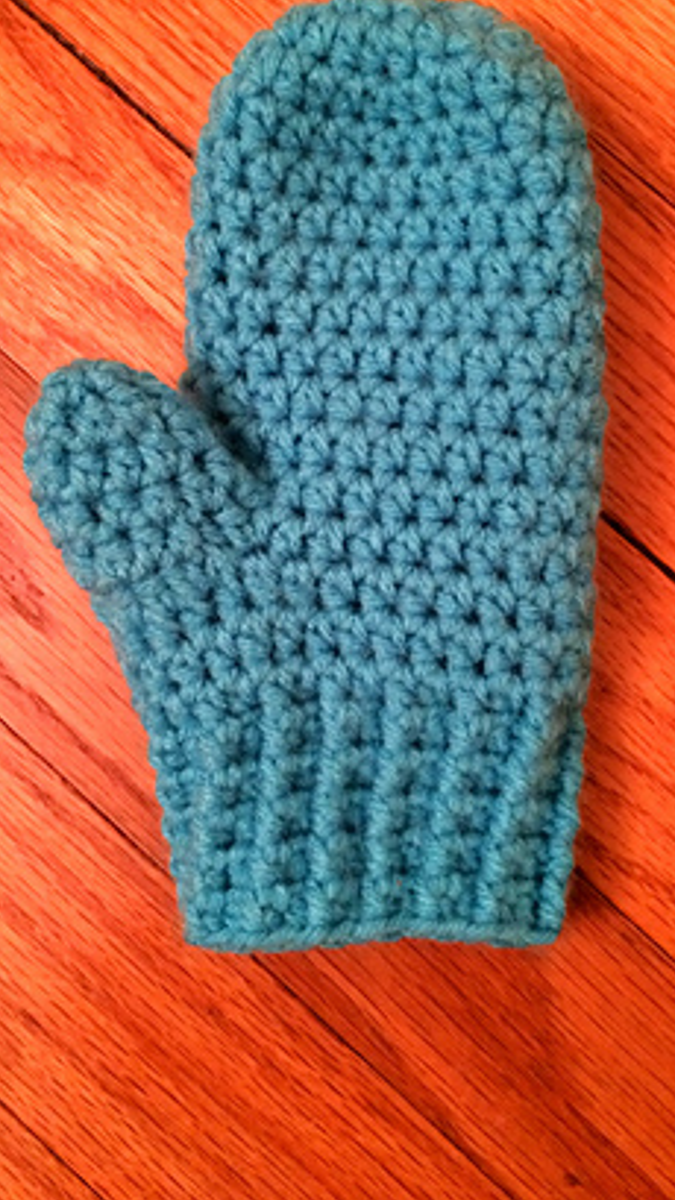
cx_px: 339
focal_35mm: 40
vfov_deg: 50.2
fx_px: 1273
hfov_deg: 29.7
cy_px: 487
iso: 400
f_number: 2.2
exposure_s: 1/15
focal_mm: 4.12
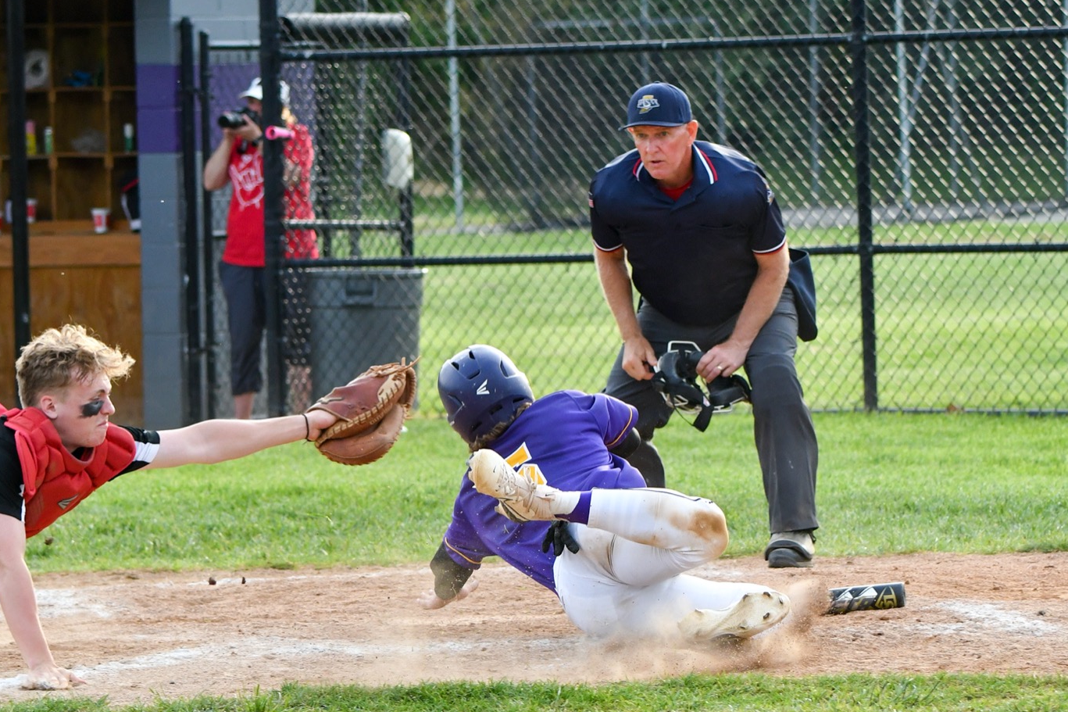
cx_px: 530
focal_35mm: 214
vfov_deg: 6.4
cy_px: 370
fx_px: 6347
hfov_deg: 9.6
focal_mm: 130
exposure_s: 1/1000
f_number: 4.8
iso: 1000
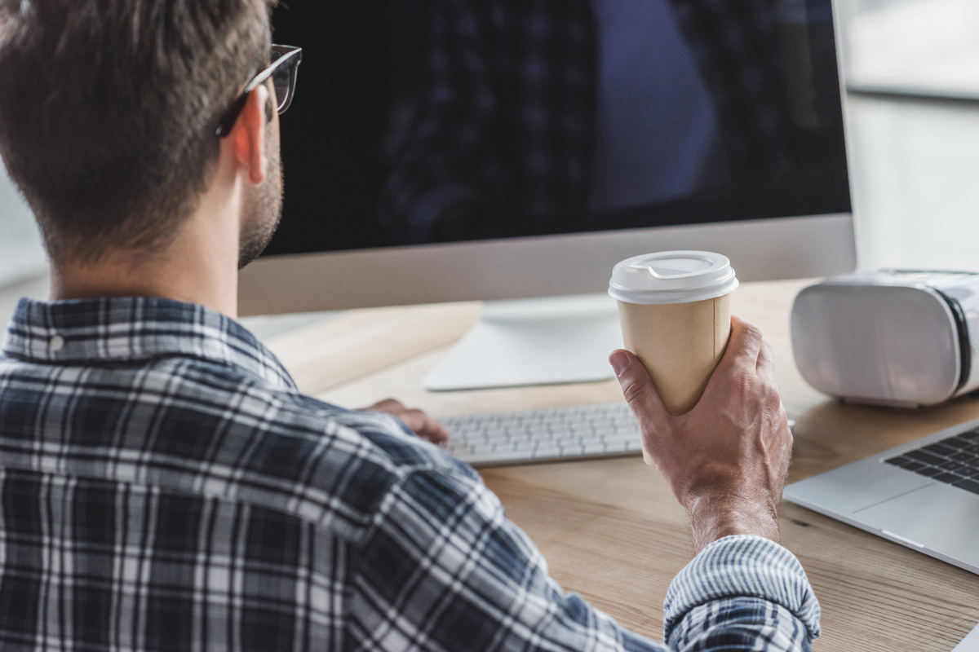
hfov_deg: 23.9
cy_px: 326
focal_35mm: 85
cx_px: 490
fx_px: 2311
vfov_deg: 16.1
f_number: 4
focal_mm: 85
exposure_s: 1/320
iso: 800
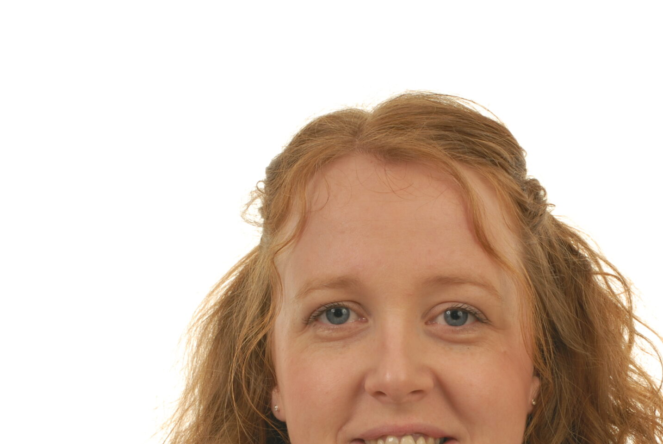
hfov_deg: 15.3
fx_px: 2471
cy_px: 351
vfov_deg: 10.2
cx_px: 392
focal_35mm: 134
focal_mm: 50
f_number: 13
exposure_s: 1/250
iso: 100
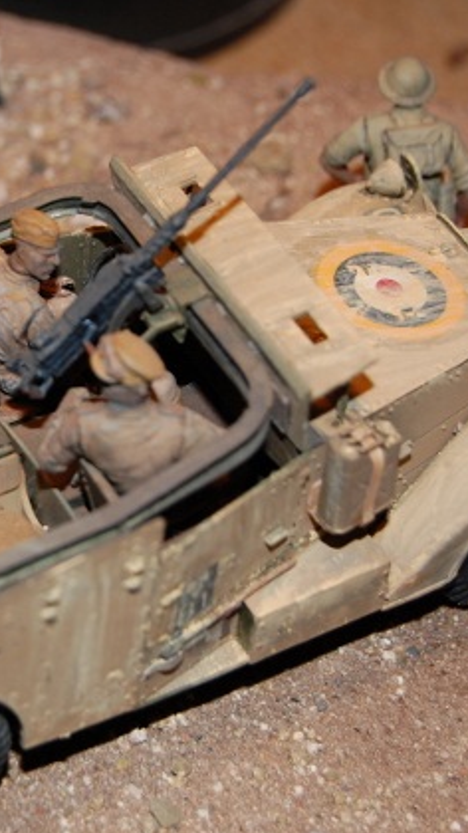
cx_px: -40
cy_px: 420
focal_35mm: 110
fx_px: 2429
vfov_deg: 19.5
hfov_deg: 10.9
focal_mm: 46
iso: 200
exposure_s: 1/125
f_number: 5.6
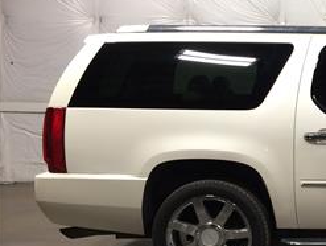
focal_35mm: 75
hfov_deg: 23.2
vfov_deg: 19.6
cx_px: 416
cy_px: 160
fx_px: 707
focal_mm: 4.15
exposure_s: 1/30
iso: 64
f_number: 2.2
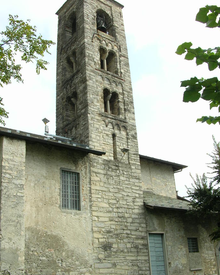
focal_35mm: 41
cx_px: 102
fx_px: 334
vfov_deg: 44.8
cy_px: 139
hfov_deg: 36.5
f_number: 5.6
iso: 50
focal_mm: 5.8
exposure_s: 1/130
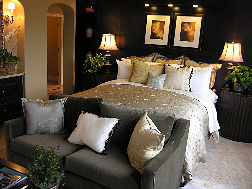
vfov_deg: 40.7
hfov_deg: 52.6
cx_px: 126
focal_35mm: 35
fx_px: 255
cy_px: 94
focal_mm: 8.9
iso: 50
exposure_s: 1/8
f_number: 2.8
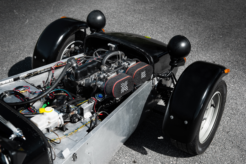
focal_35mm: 48
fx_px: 328
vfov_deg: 28.1
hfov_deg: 41.1
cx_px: 123
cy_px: 82
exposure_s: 1/160
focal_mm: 48
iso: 64
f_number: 5.6
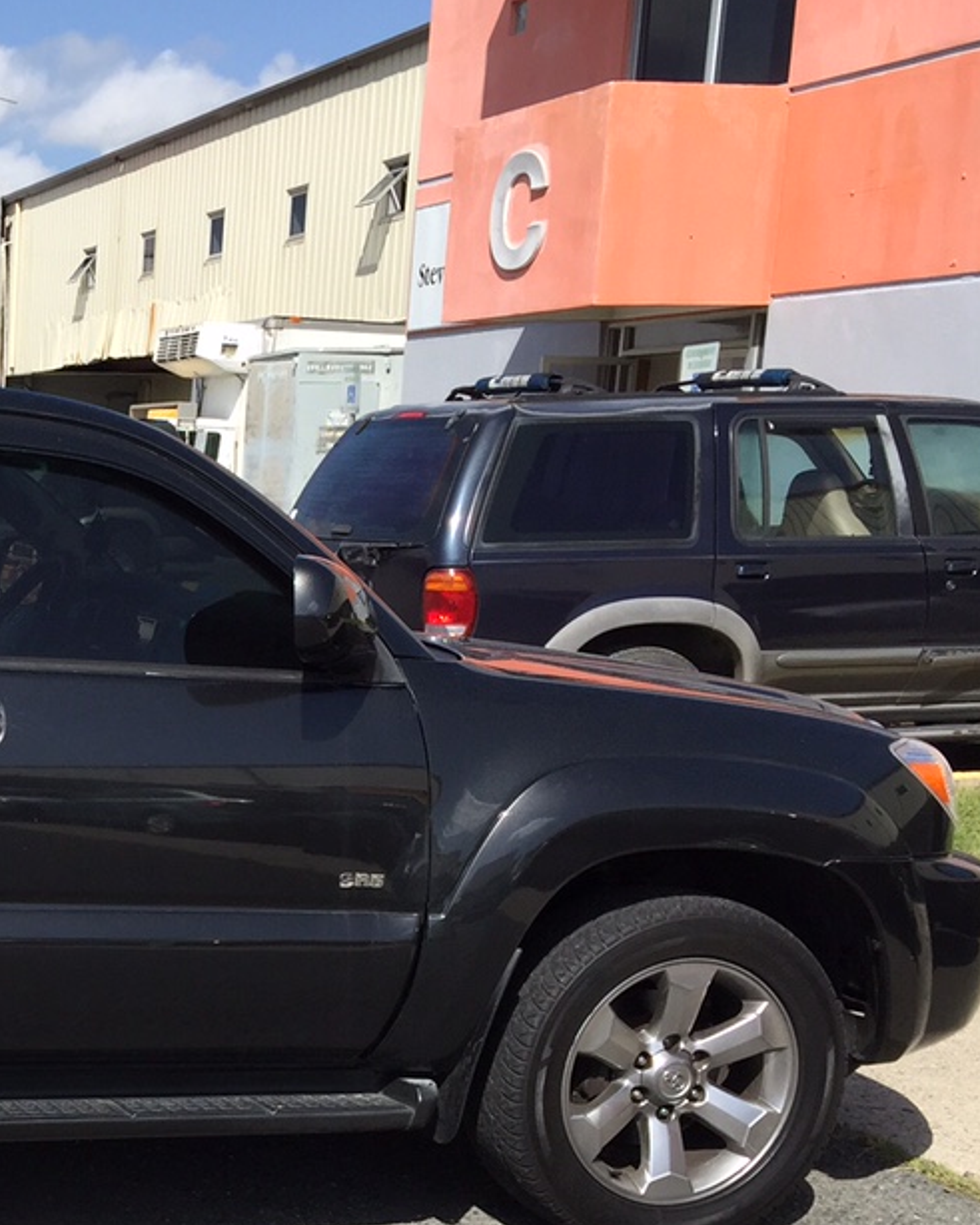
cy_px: 948
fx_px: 2140
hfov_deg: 23.4
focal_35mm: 59
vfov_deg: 31.3
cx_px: -228
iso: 32
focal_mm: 4.15
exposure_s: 1/1582
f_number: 2.2
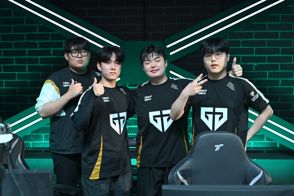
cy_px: 98
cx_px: 147
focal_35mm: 40
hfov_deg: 48.5
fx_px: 326
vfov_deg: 33.4
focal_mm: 40
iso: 1250
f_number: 3.5
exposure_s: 1/200
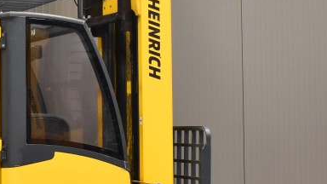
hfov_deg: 19.5
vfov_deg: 11.2
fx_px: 936
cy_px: 64
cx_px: 43
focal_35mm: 108
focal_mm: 22
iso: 1250
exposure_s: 1/15
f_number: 7.1
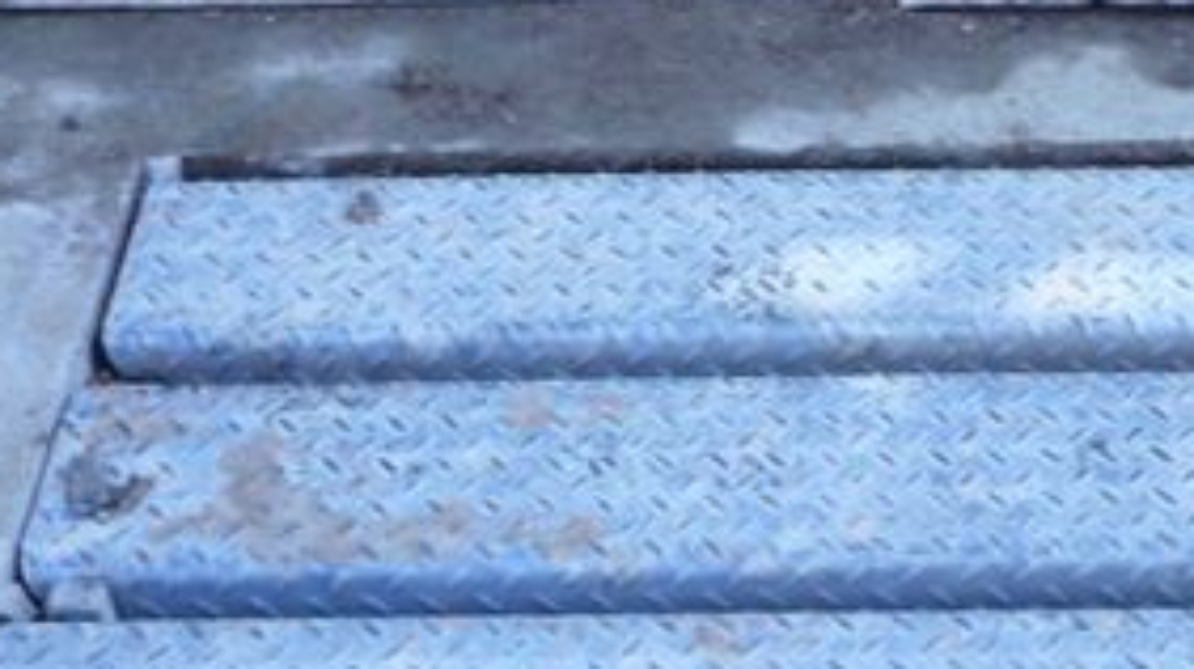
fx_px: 2056
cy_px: 703
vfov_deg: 17.9
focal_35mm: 65
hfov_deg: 31.3
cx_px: 1012
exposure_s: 1/125
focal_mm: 4.7
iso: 100
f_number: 3.3
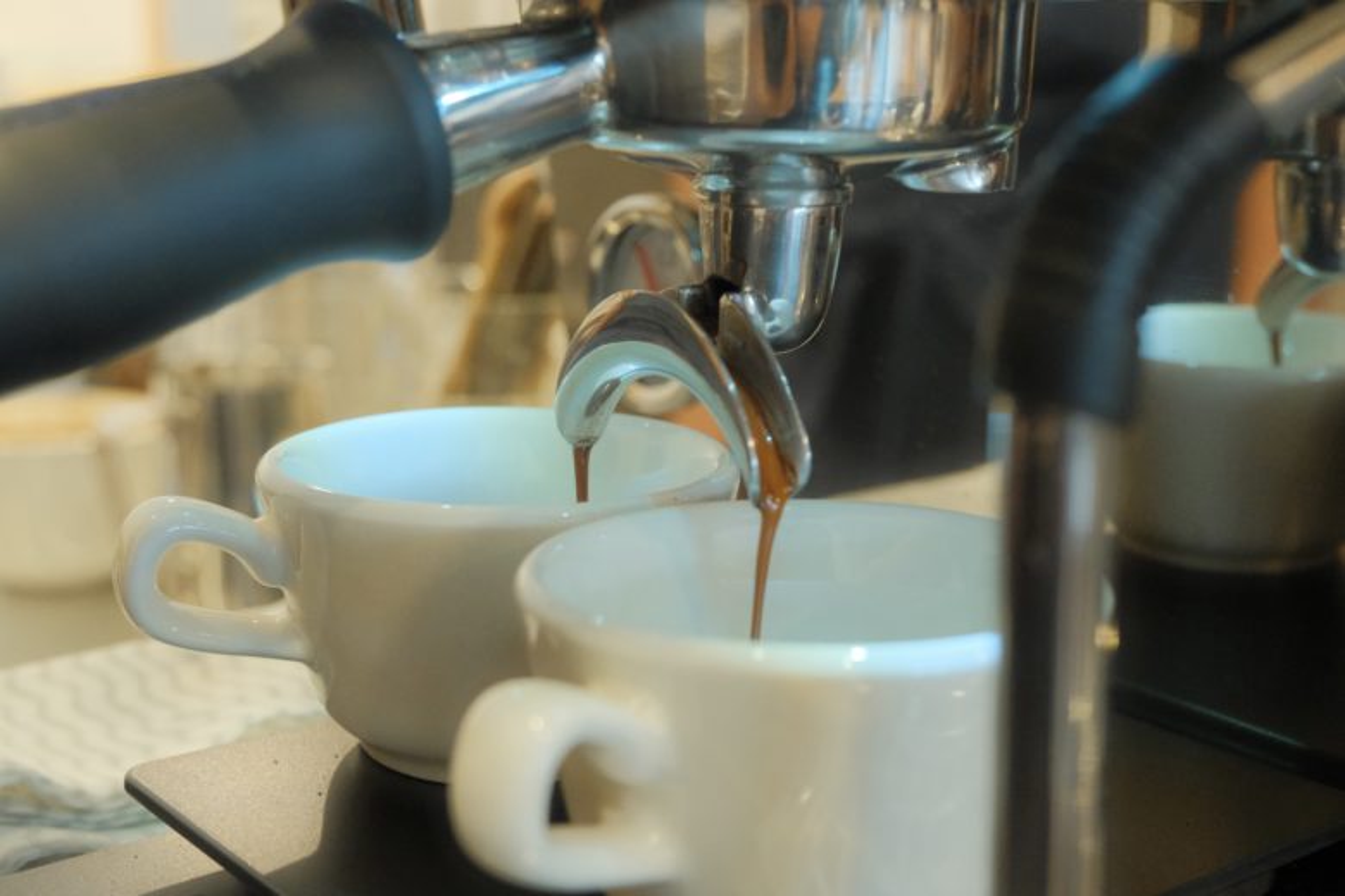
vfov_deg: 30.5
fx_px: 1644
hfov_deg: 44.5
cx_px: 672
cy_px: 448
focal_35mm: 44
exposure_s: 1/100
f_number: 5
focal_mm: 29.6
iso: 5000
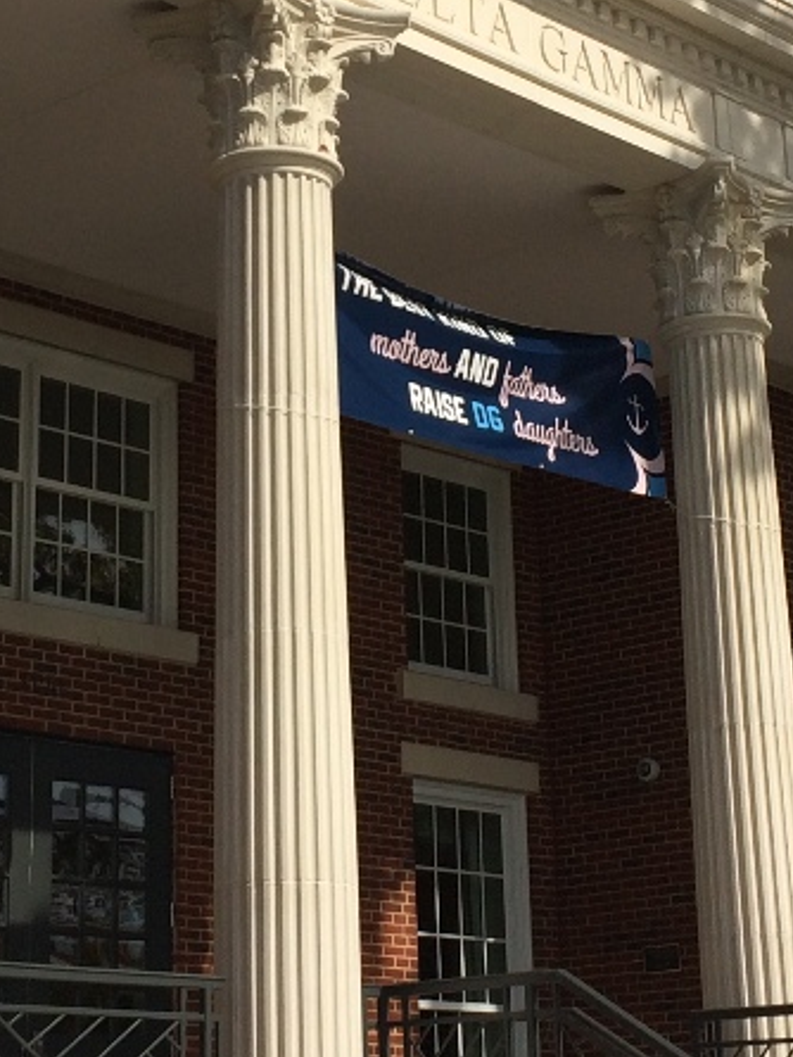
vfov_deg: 22.8
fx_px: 2595
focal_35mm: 85
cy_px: 272
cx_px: 335
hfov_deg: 17.4
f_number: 2.2
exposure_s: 1/3425
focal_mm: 4.15
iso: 32
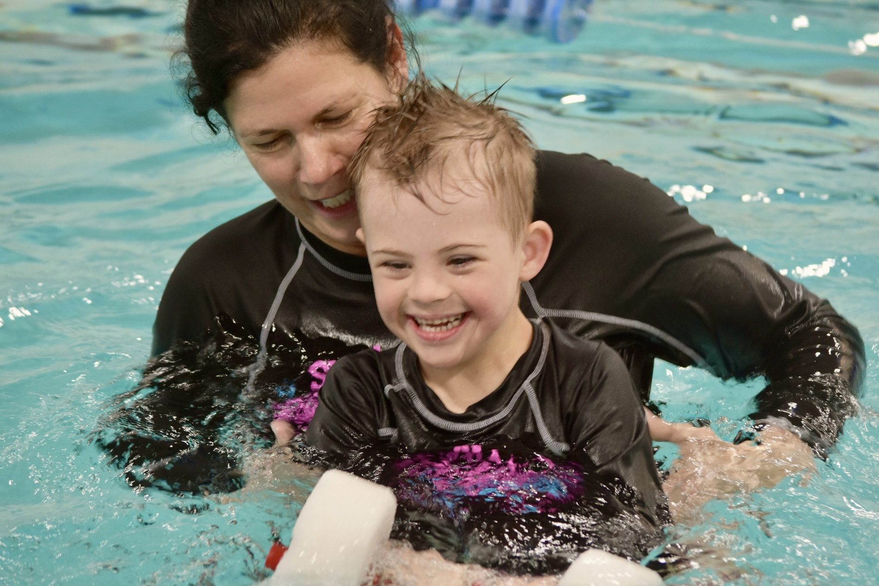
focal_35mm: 174
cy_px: 293
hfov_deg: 11.8
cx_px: 440
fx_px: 4249
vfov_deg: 7.9
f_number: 4.8
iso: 800
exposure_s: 1/80
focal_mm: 116
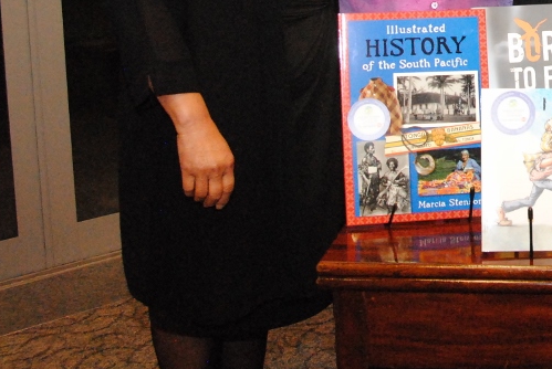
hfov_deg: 24.9
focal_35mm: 77
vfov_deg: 17.3
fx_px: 1182
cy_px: -15
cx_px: 565
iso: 1600
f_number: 4.5
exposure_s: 1/60
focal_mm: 20
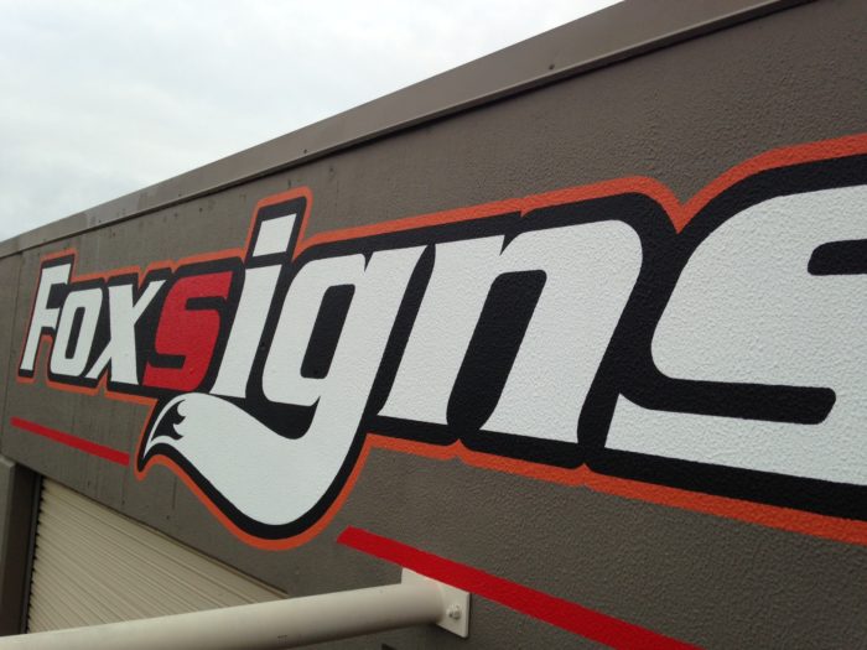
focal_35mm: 33
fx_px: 827
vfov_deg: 42.9
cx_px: 434
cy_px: 325
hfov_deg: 55.4
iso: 50
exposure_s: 1/1004
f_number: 2.4
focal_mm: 4.12
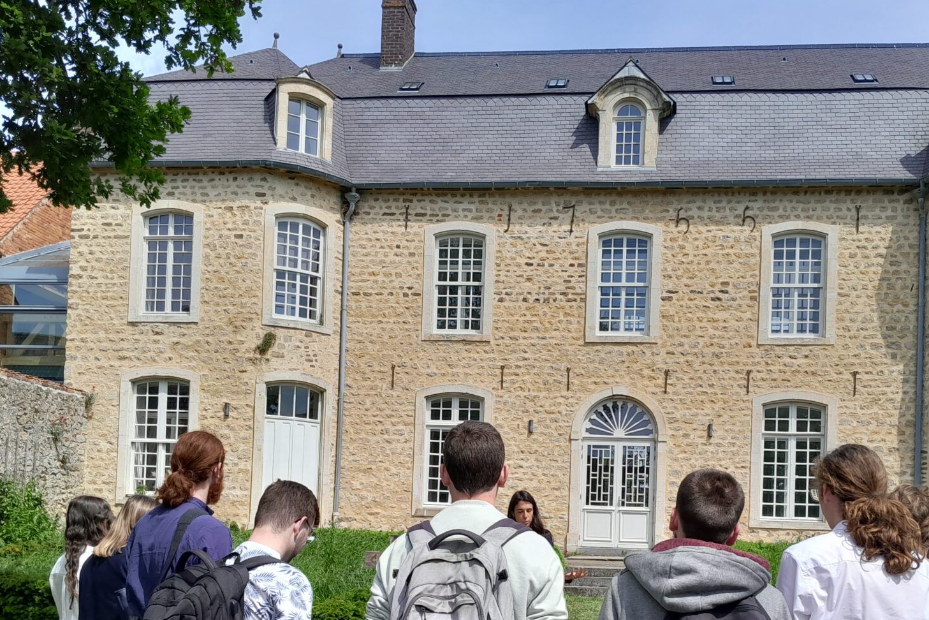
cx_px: 523
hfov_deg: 50.6
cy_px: 486
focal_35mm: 38
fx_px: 981
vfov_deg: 34.1
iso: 40
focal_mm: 3.98
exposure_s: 1/548
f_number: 1.8
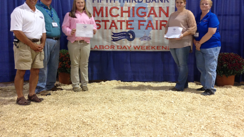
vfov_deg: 29.5
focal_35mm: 40
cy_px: 48
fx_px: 259
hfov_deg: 50.4
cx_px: 136
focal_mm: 4.12
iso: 125
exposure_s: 1/20
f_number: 2.4
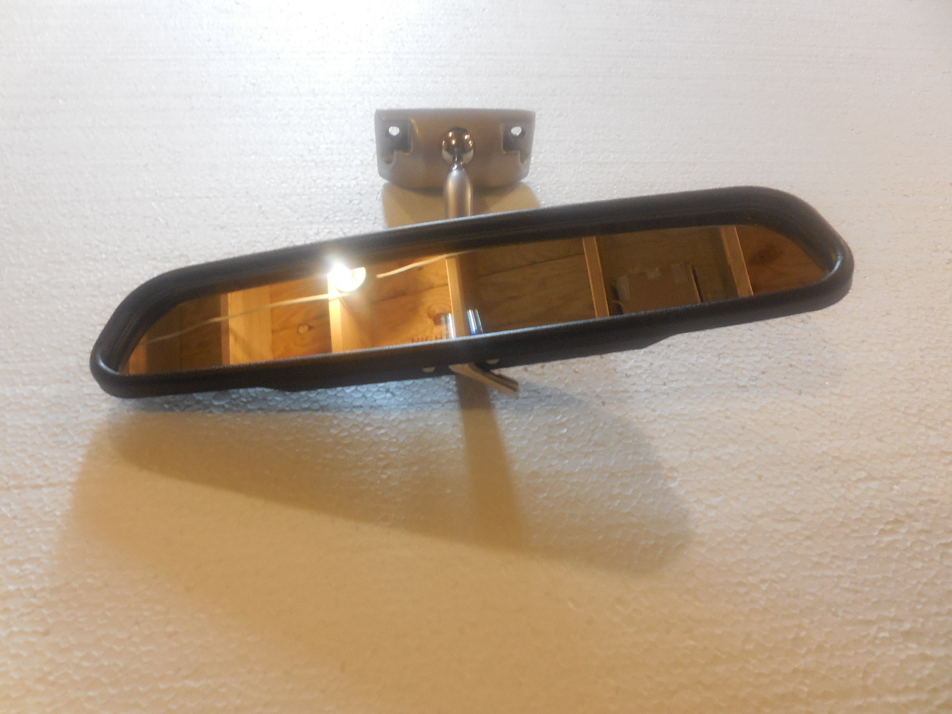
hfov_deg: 67.3
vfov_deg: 53.1
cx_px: 476
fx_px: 715
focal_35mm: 26
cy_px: 357
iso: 400
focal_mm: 4.6
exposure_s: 1/25
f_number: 3.5
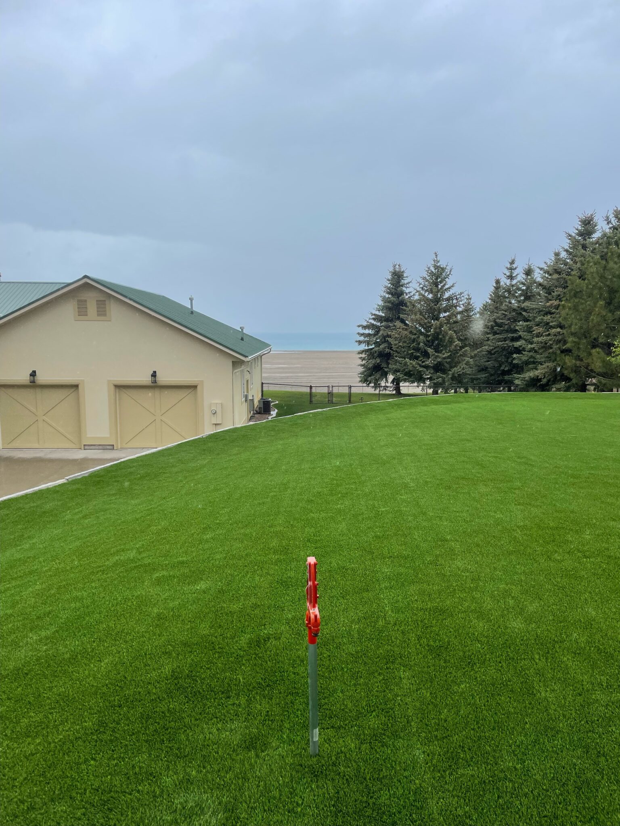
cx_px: 310
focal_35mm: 26
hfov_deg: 53.1
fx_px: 621
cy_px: 413
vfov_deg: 67.3
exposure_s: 1/2257
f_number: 1.6
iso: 32
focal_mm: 4.2
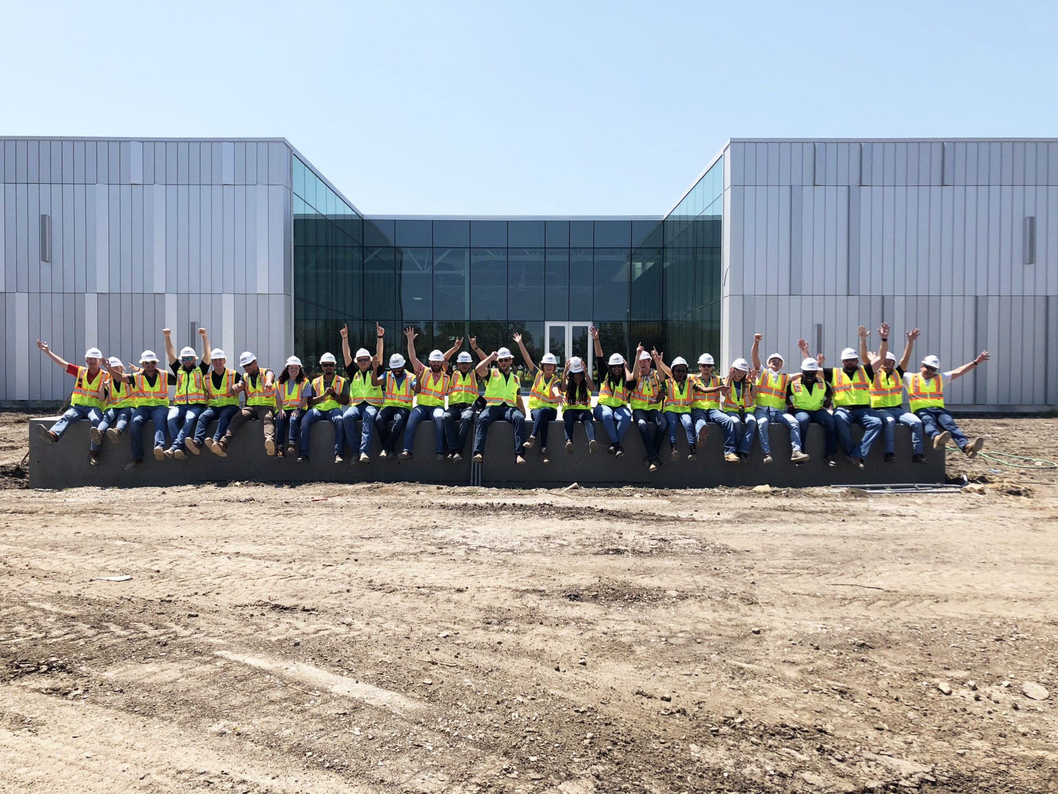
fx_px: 856
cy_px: 397
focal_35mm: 28
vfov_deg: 49.7
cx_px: 529
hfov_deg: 63.4
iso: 20
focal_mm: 3.99
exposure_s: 1/1919
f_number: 1.8
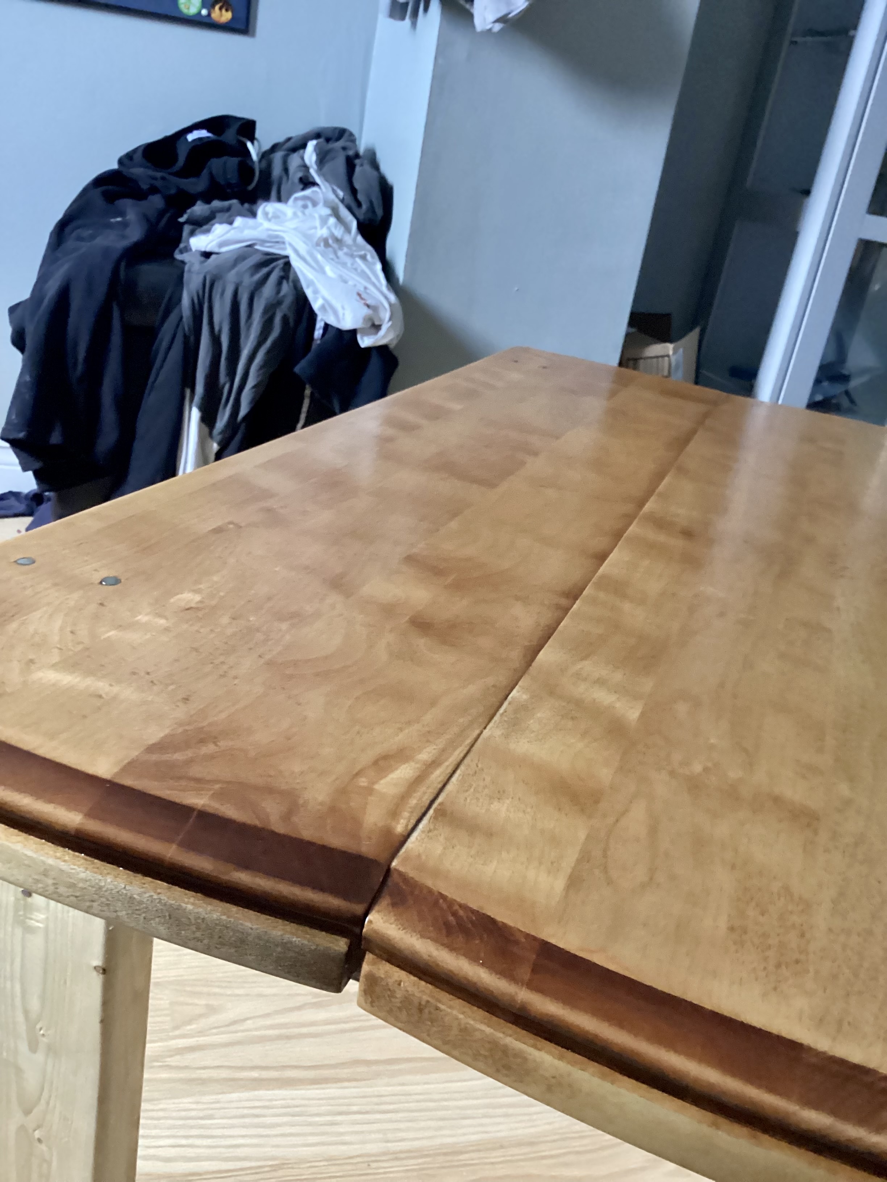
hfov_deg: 45.4
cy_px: 591
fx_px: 1059
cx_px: 444
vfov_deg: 58.4
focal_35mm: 31
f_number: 2.4
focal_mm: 3.3
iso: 640
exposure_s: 1/30
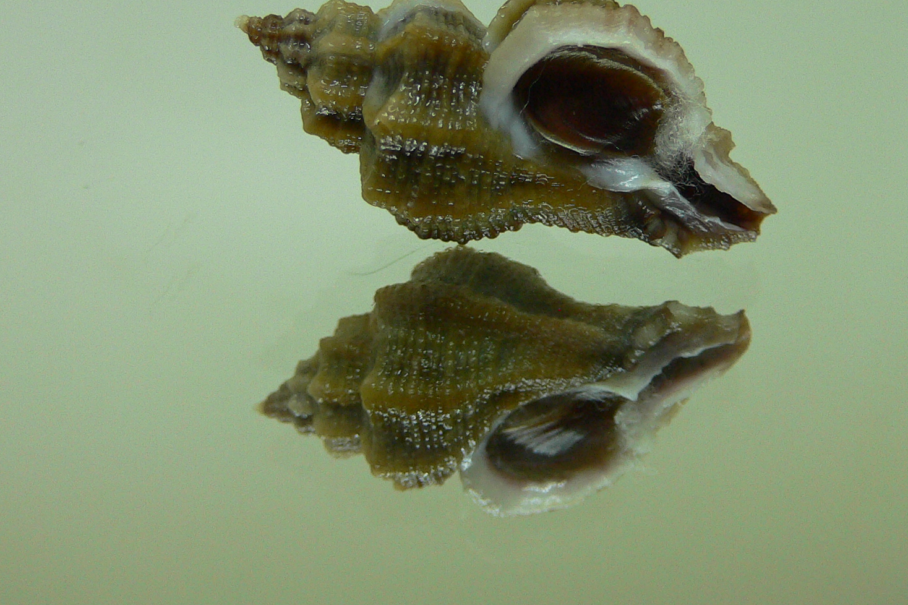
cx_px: 490
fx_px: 1261
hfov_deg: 39.6
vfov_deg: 26.9
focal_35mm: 50
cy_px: 218
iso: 150
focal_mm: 4.6
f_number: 2.8
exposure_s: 1/60
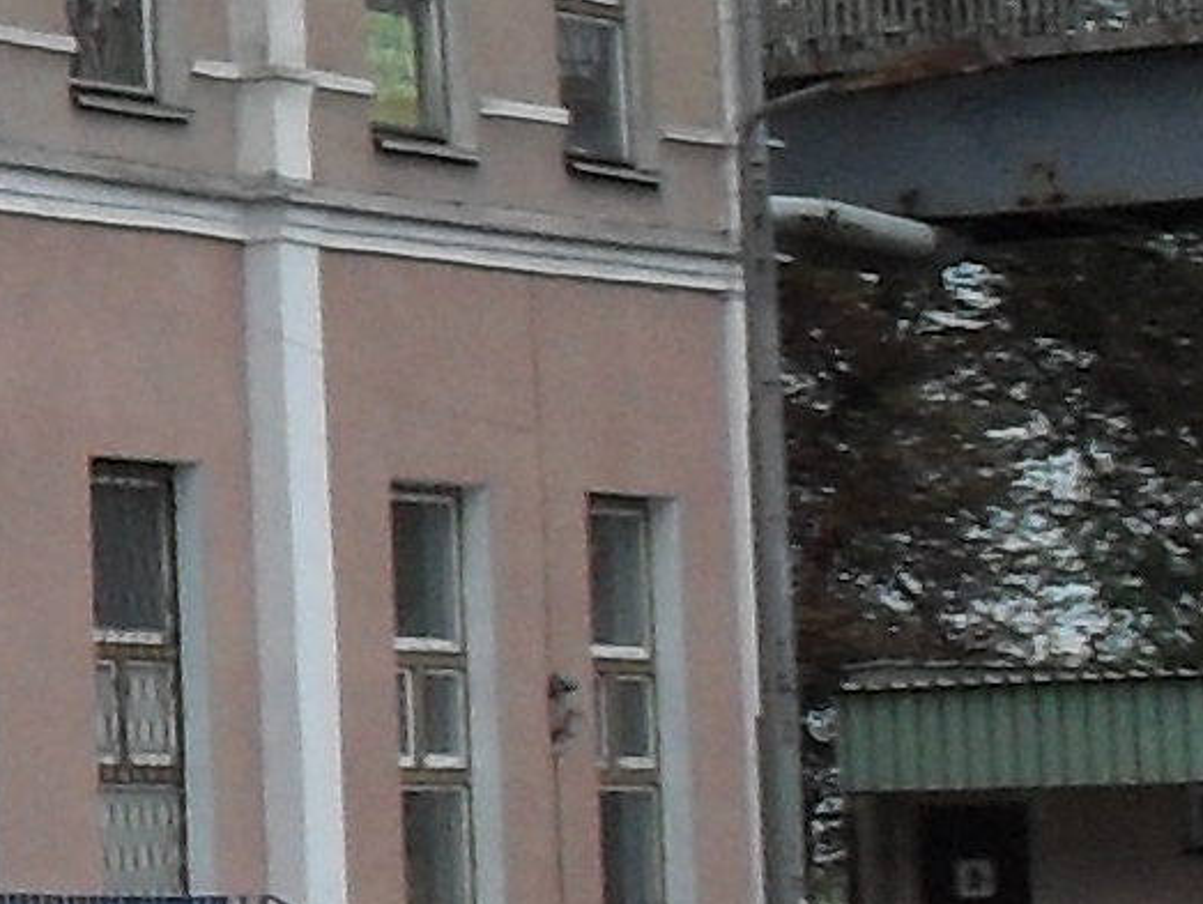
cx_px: -2068
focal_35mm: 237
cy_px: -244
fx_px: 8242
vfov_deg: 6.2
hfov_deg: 7.6
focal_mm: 6.3
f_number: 8.3
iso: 80
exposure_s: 1/180
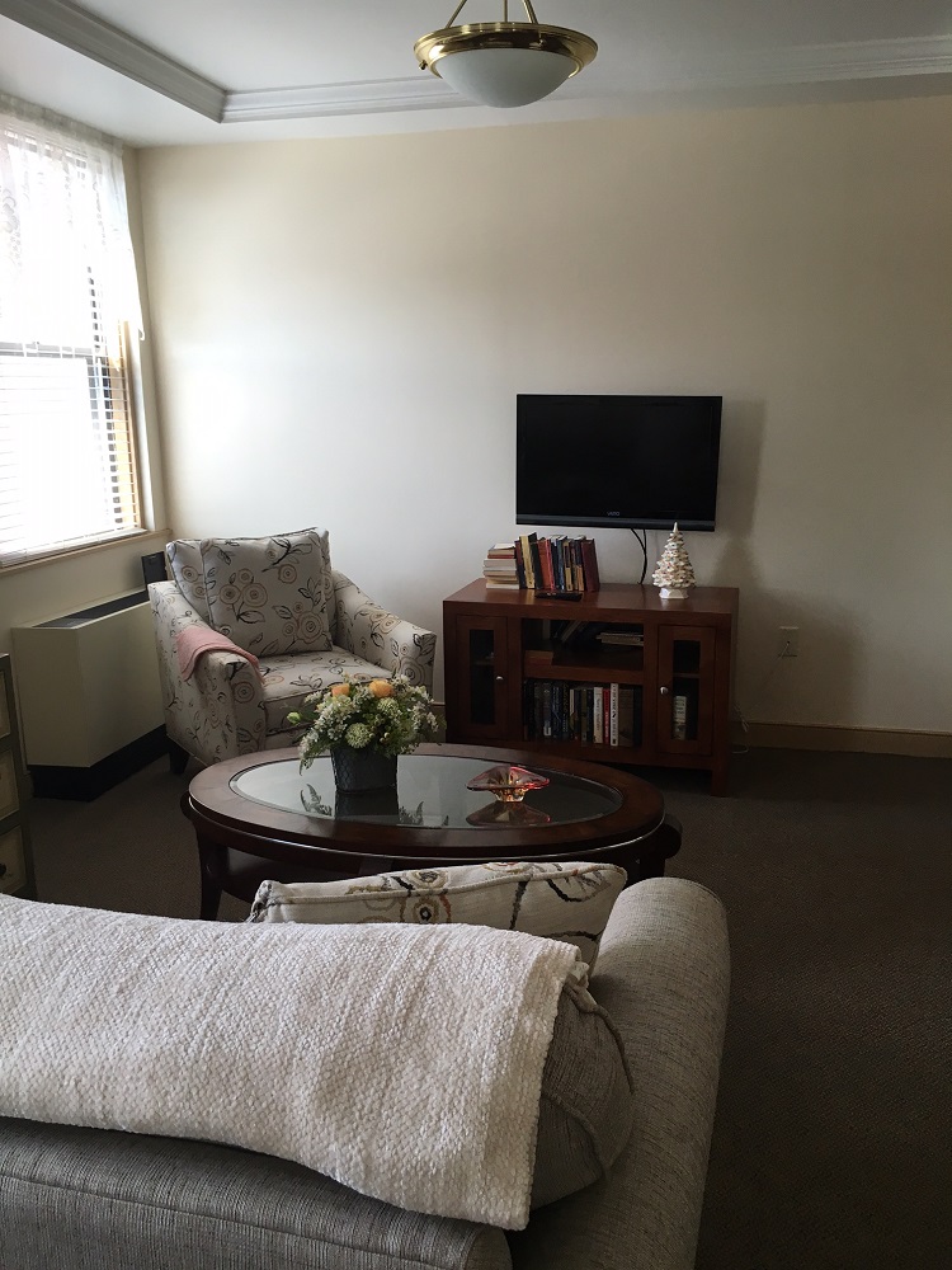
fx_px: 1063
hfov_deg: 48.2
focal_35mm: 29
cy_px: 635
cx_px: 476
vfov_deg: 61.7
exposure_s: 1/40
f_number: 2.2
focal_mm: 4.15
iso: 25
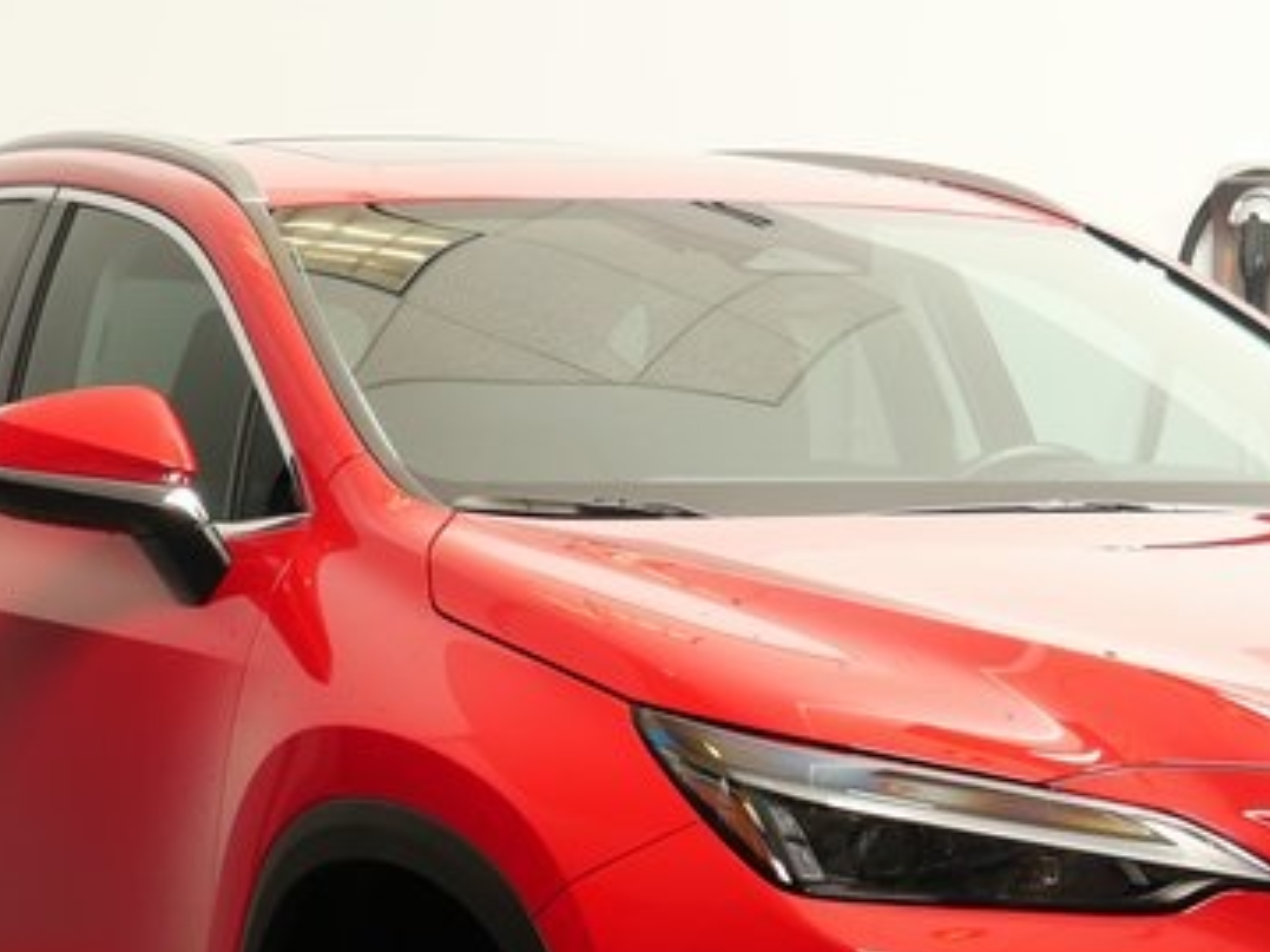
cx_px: 669
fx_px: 5648
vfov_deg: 9.6
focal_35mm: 154
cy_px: 927
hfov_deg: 12.8
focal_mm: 27
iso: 250
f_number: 5
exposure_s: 1/200
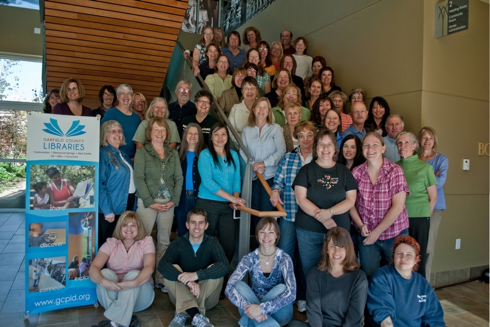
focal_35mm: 27
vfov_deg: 48.0
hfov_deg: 67.3
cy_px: 164
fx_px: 368
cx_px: 245
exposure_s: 1/250
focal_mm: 18
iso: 200
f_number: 3.5
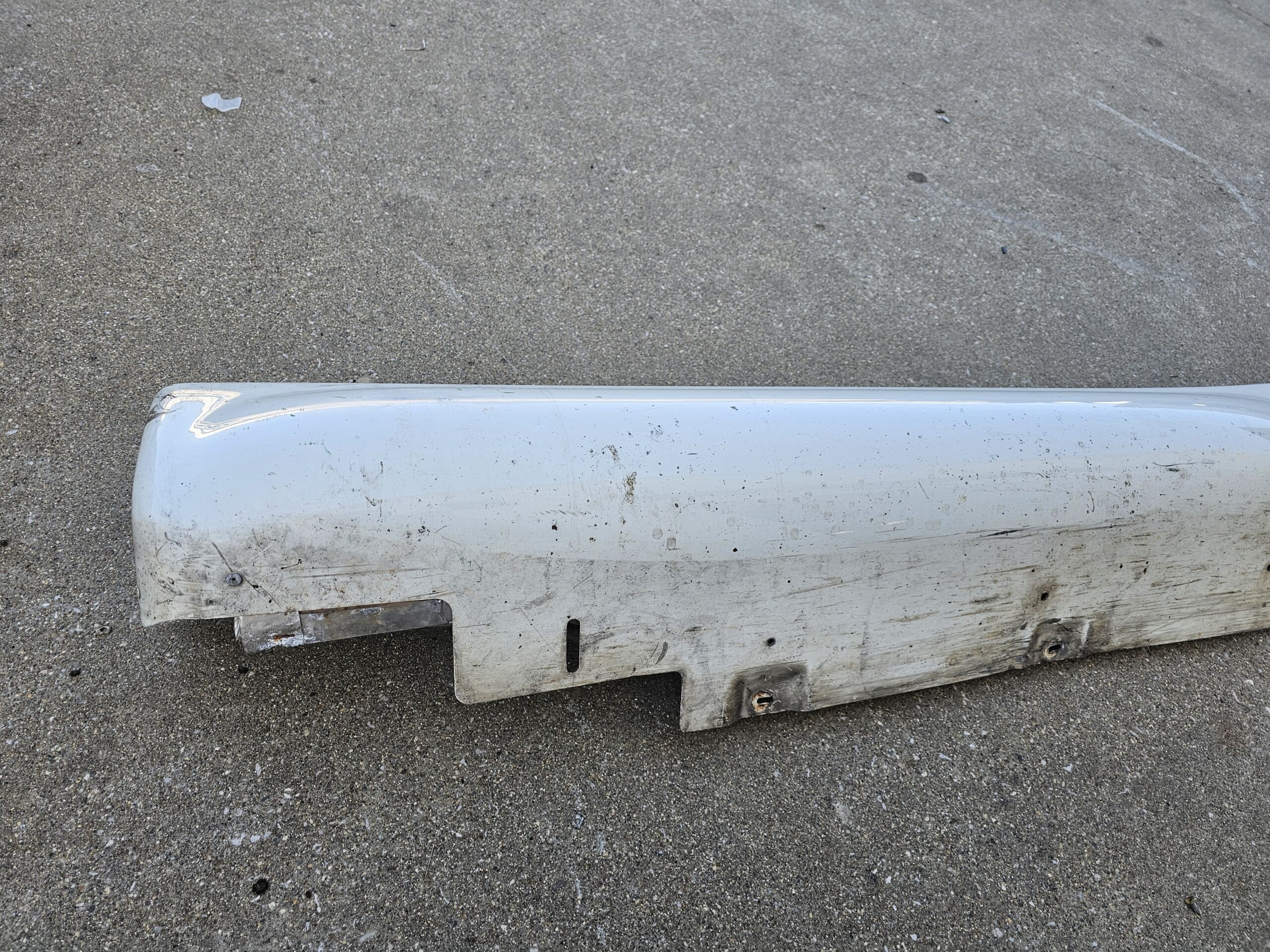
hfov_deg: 73.9
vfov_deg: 58.9
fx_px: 844
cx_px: 635
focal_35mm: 23
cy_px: 476
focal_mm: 6.3
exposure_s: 1/359
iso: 25
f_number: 1.7
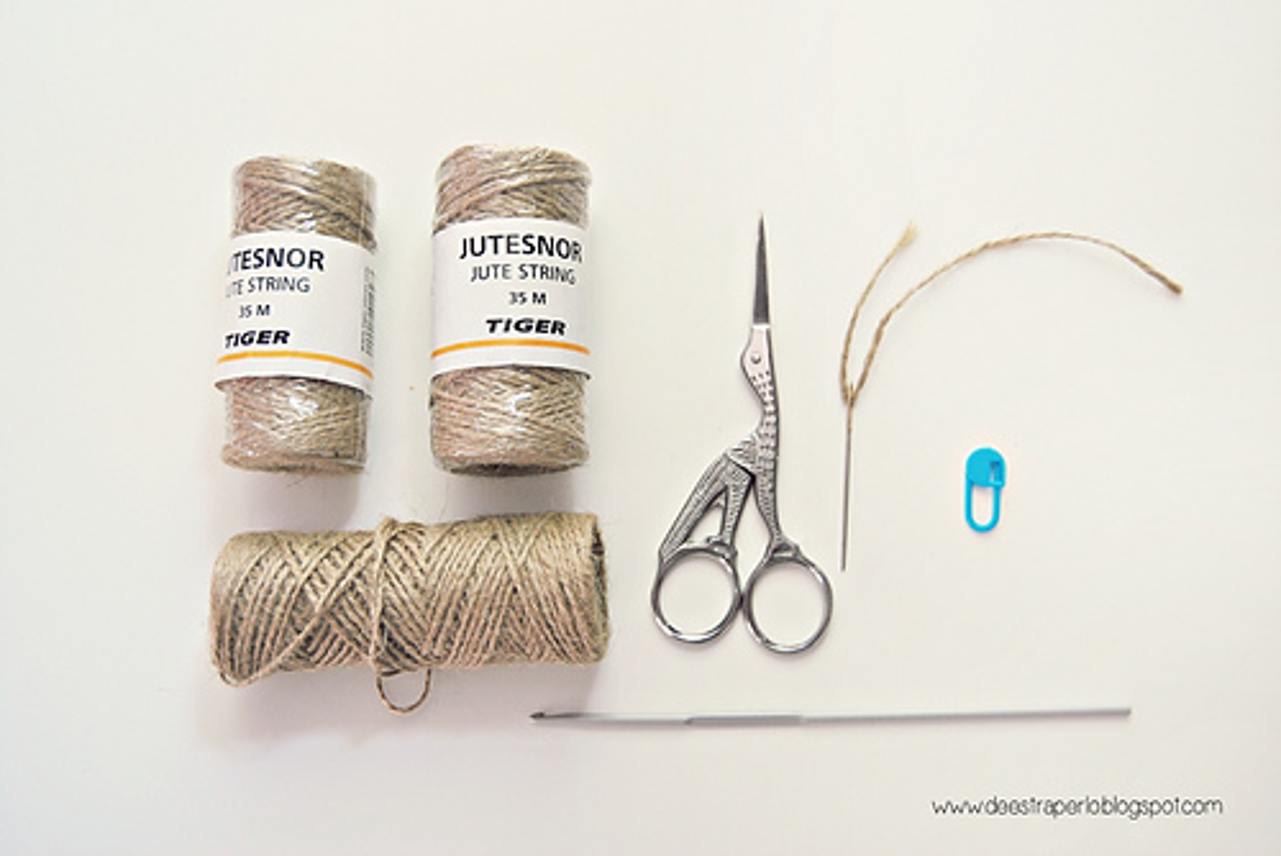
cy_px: 428
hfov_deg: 42.3
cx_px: 640
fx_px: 1656
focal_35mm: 46
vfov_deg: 29.0
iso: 200
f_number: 4.5
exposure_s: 1/40
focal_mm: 31
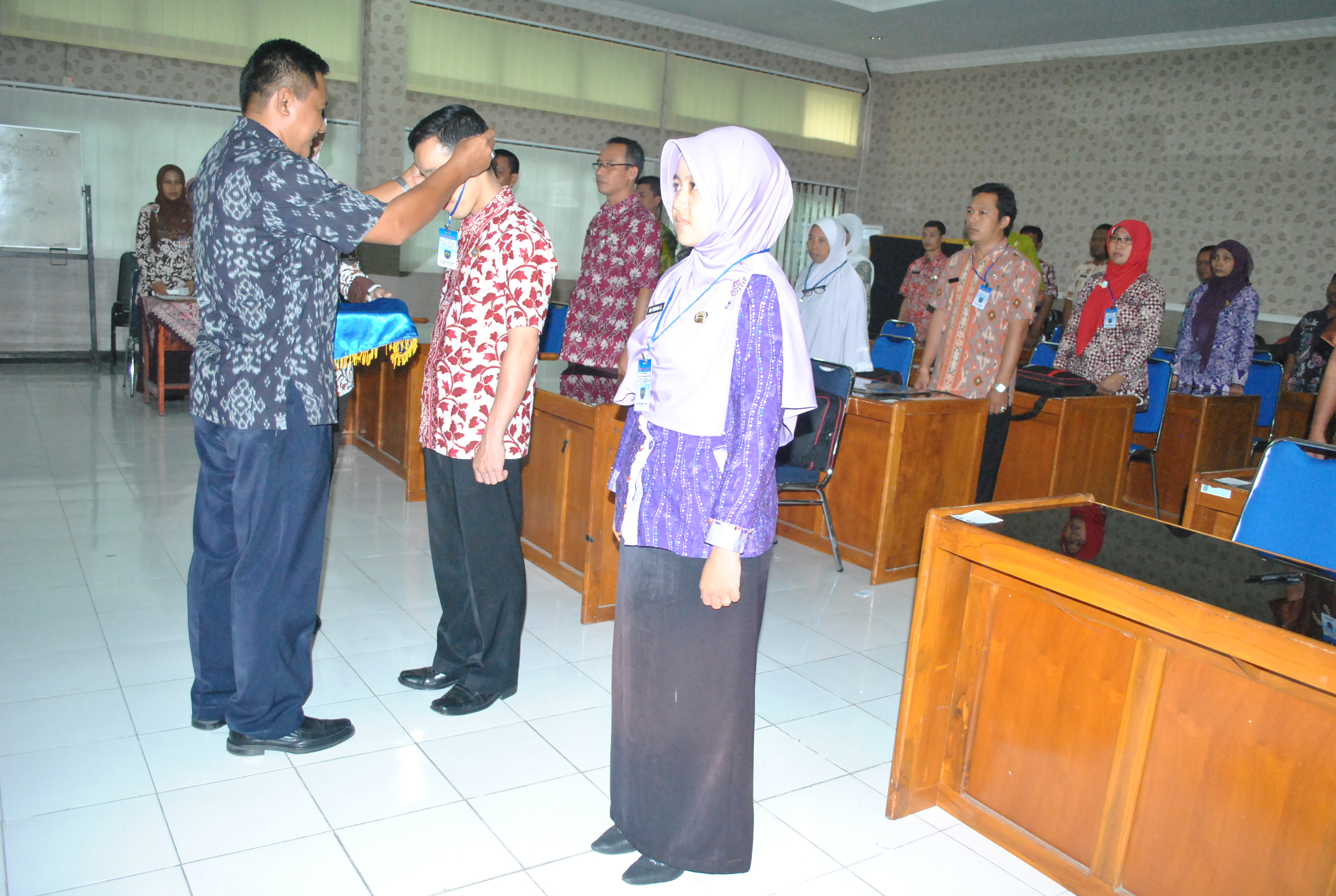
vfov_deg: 48.1
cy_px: 448
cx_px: 668
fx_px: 1004
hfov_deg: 67.3
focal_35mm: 27
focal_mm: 18
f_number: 3.5
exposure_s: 1/160
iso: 1600
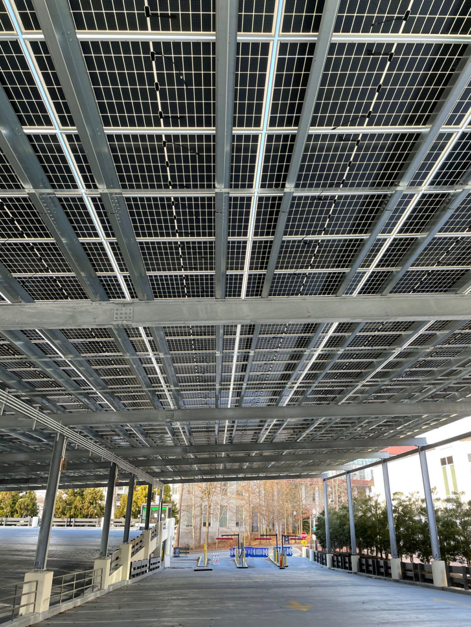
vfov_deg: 67.3
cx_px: 236
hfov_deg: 53.1
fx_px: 472
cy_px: 314
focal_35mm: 26
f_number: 1.6
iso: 50
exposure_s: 1/121
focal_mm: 4.2
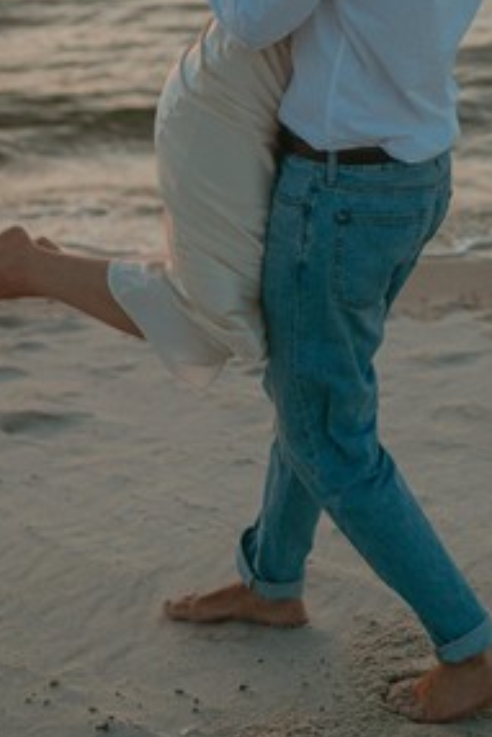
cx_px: 394
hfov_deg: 15.4
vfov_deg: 21.8
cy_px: -93
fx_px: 1802
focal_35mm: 88
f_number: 1.4
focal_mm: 35
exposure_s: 1/1250
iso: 100
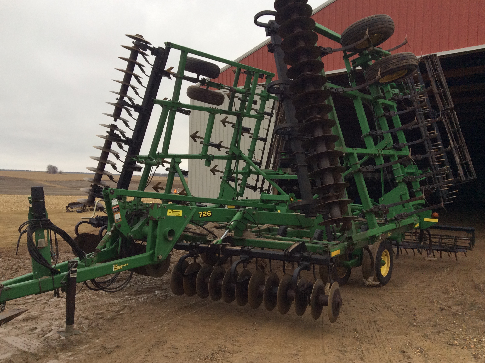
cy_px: 183
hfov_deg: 55.4
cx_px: 242
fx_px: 462
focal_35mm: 33
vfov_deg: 42.9
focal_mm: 3.3
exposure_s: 1/120
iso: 64
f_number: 2.4
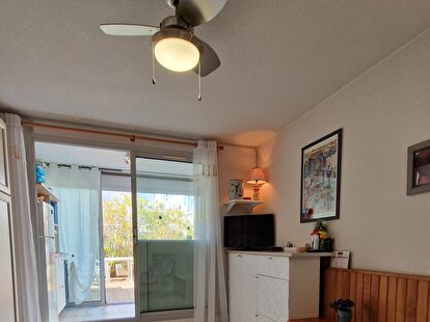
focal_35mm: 22
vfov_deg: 55.8
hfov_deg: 76.3
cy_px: 266
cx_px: 230
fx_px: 273
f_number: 2.2
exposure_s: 1/100
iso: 80
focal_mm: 2.2
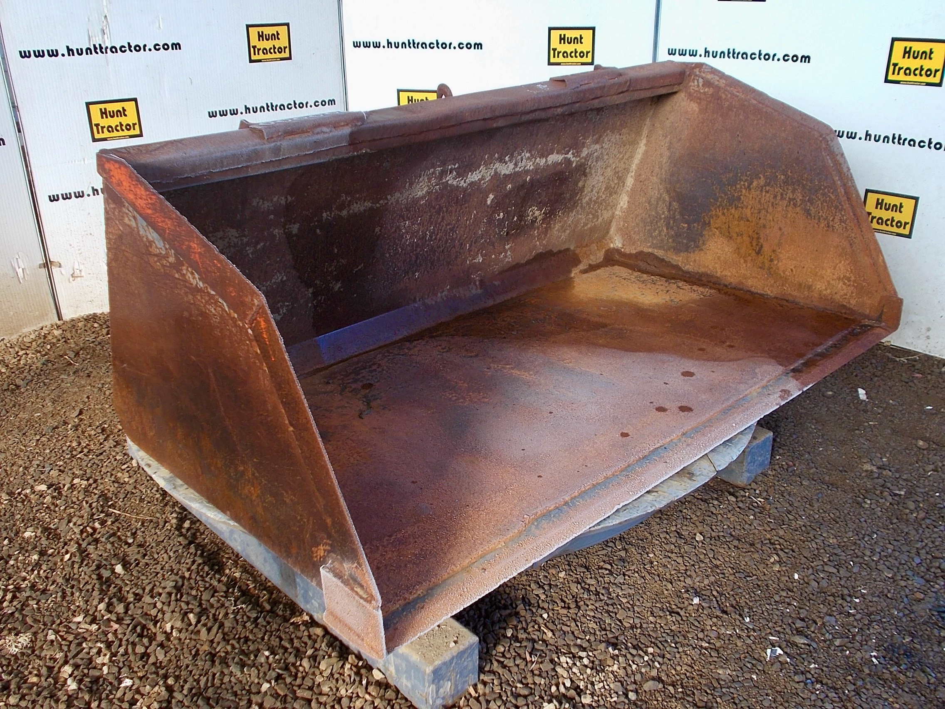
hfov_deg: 54.0
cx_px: 472
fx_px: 928
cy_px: 354
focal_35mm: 34
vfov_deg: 41.8
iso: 80
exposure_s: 1/80
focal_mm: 6
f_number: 3.6
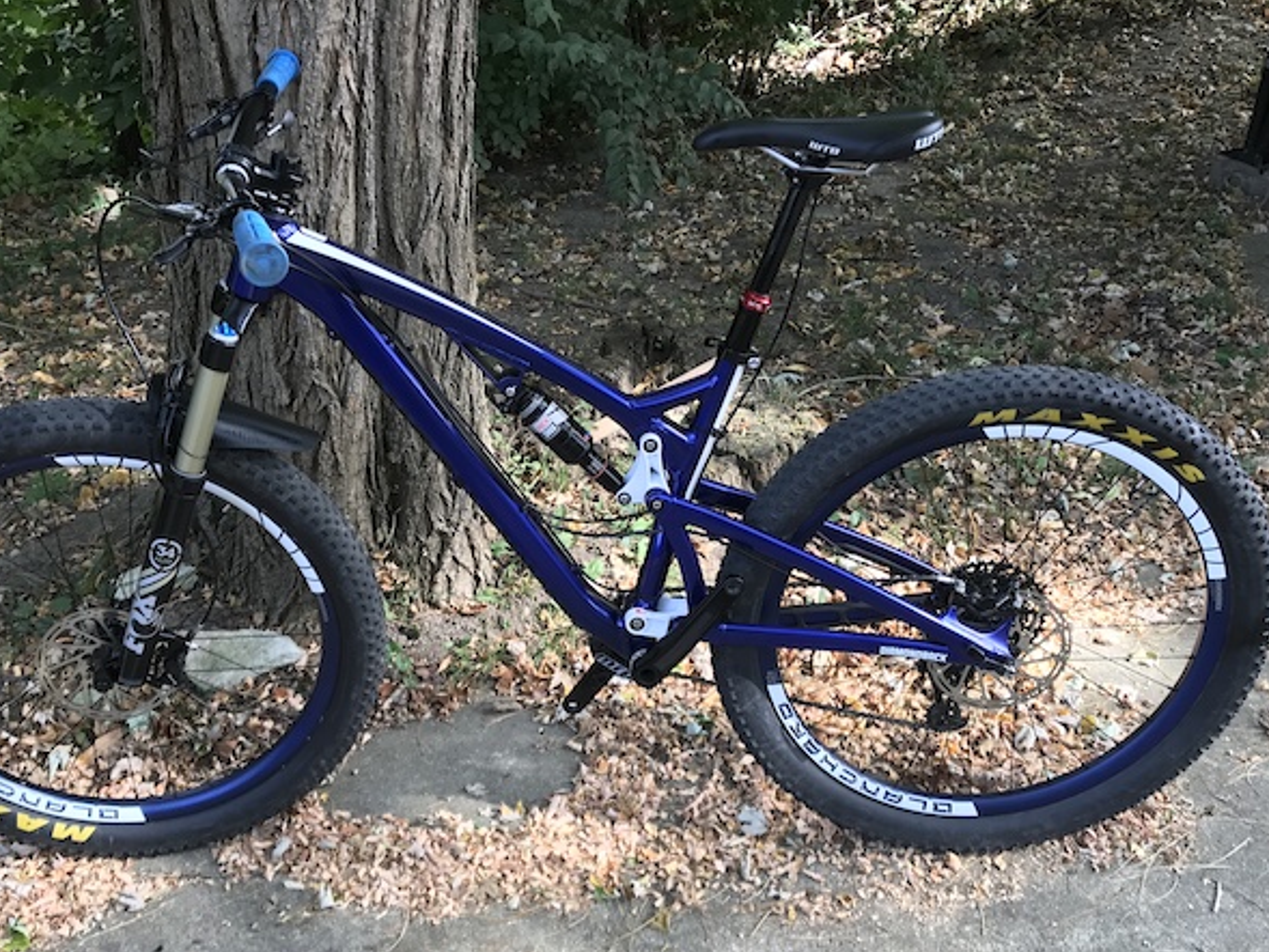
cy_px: 530
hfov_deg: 48.9
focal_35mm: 38
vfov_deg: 37.7
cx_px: 556
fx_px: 1393
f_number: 1.8
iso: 25
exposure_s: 1/94
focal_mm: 3.99
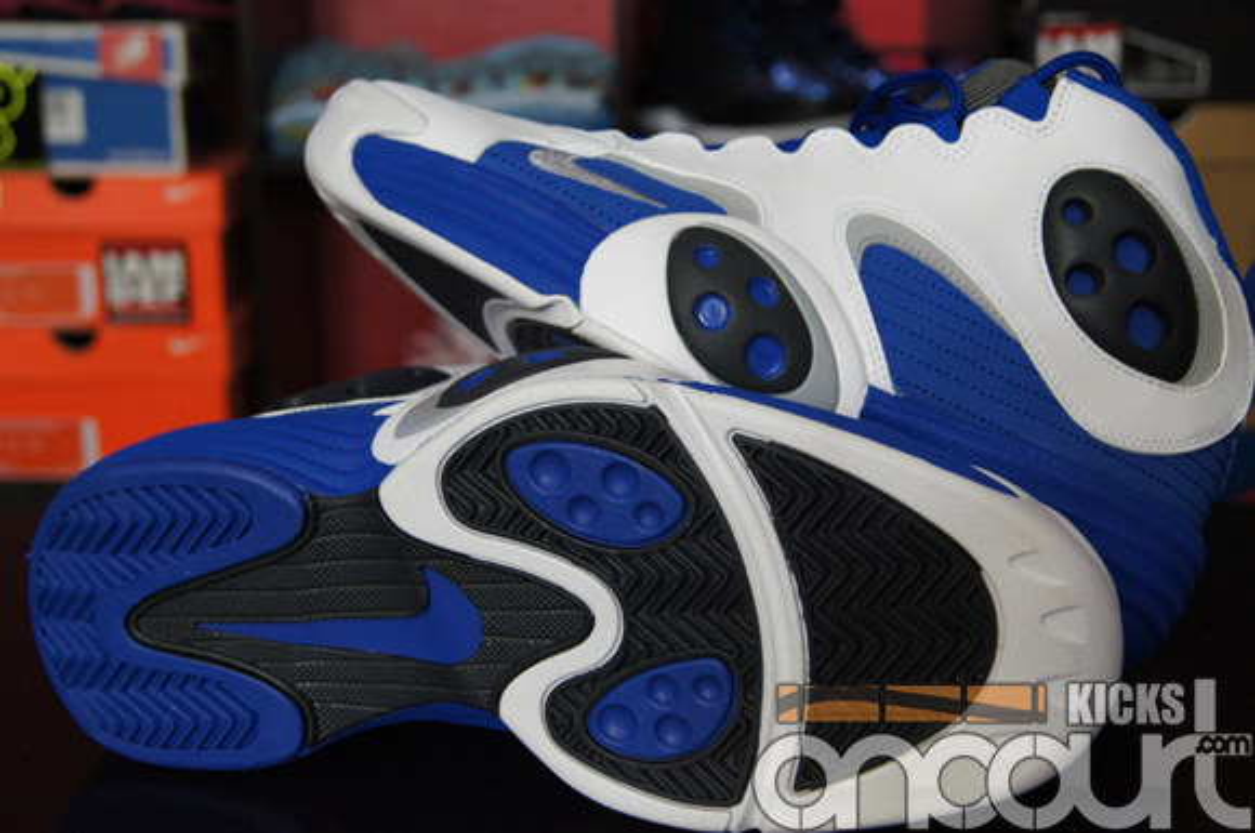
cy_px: 416
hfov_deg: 37.9
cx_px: 628
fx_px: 1828
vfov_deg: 25.7
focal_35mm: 52
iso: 1600
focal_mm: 35
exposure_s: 1/50
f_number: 4.5
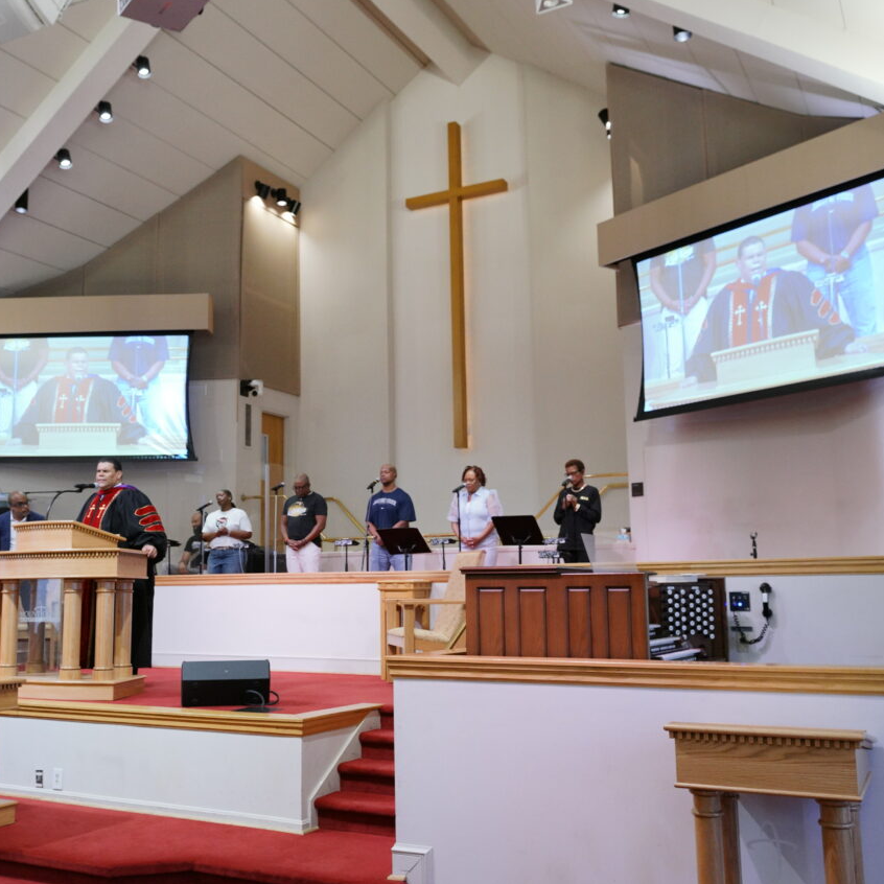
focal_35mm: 36
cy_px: 440
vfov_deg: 46.0
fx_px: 1040
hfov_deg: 45.9
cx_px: 373
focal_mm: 28
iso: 3200
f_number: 4.5
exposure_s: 1/125
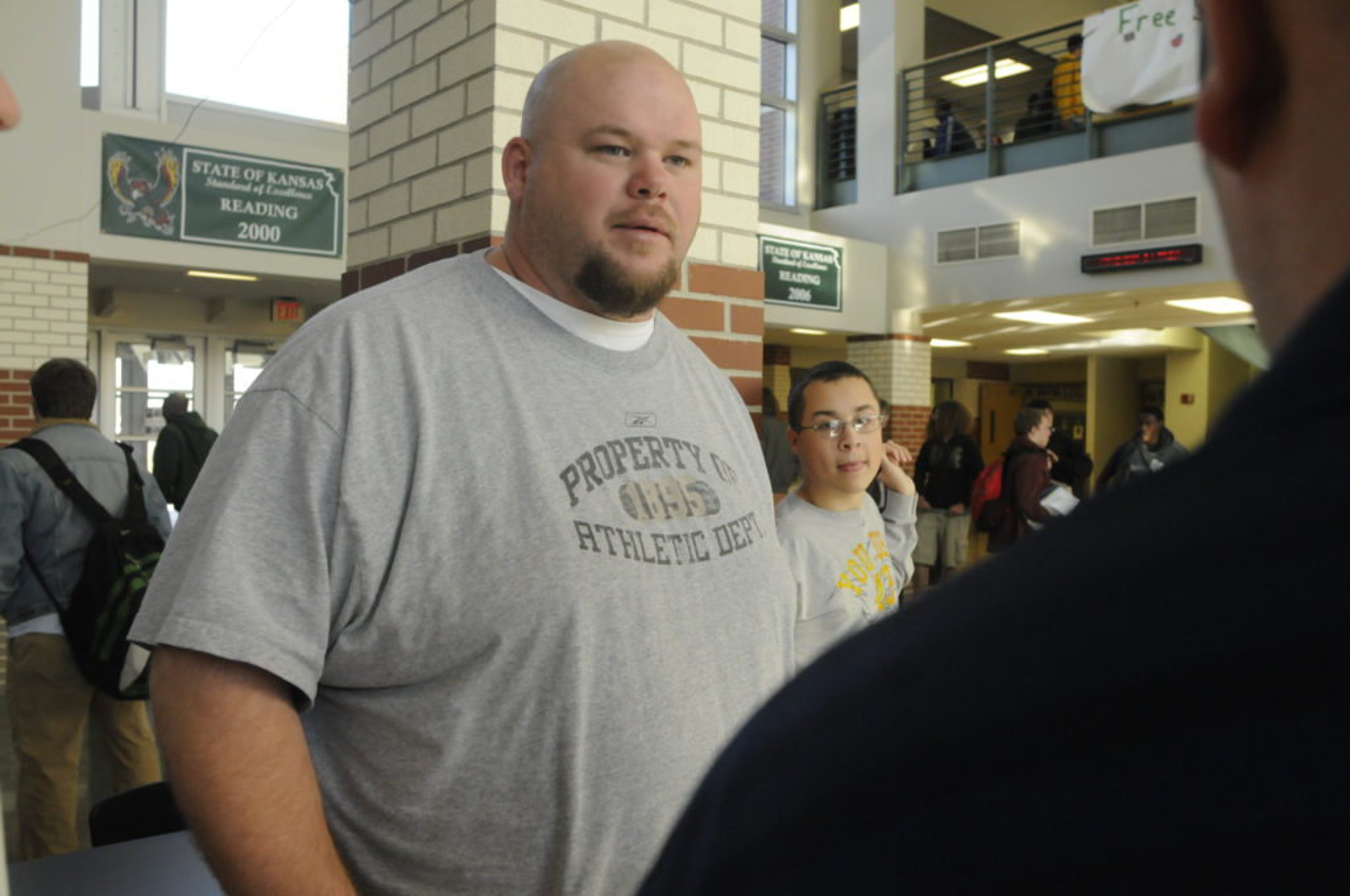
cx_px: 675
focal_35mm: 36
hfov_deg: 53.2
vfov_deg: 36.8
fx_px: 1348
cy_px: 448
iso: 1600
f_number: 4.5
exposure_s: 1/320
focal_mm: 24
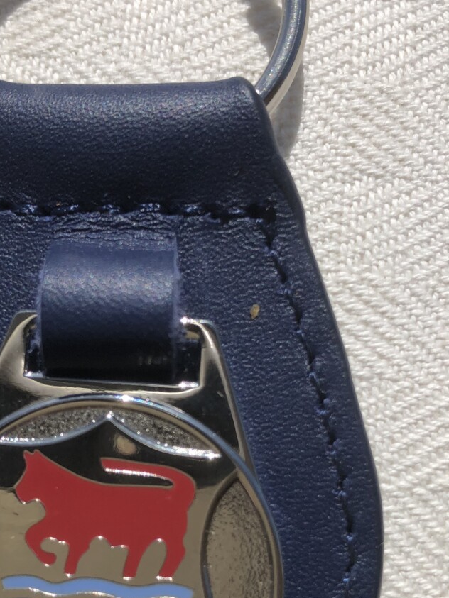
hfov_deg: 28.4
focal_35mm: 51
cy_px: 420
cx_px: 148
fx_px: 882
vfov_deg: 36.9
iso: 25
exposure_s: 1/4808
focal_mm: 3.99
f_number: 1.8
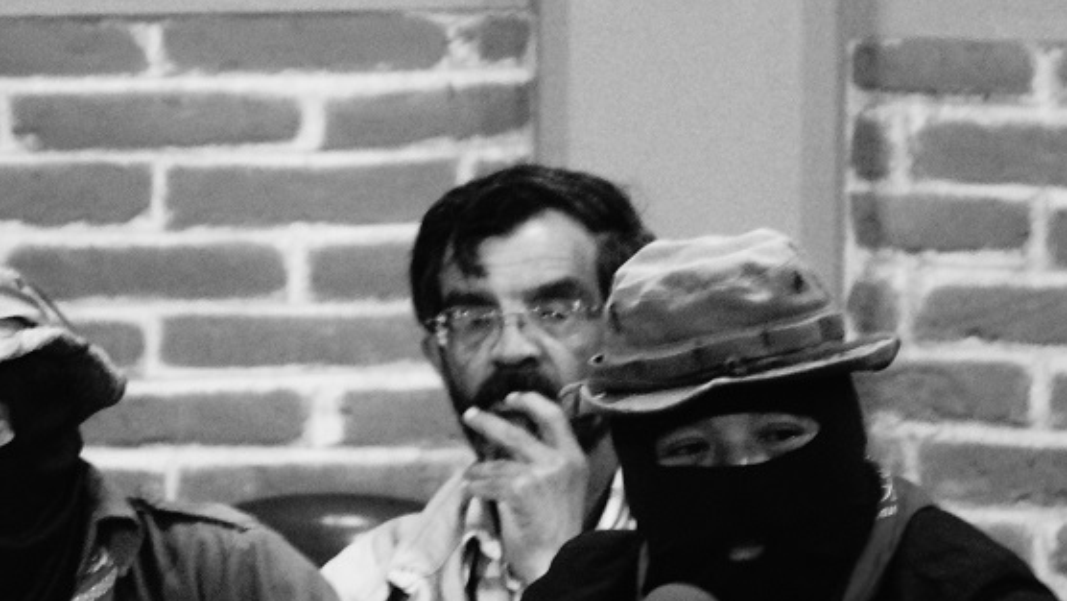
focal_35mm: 832
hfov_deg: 2.6
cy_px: 412
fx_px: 23544
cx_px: 329
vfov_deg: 1.5
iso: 3200
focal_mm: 300
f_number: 5.6
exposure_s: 1/25
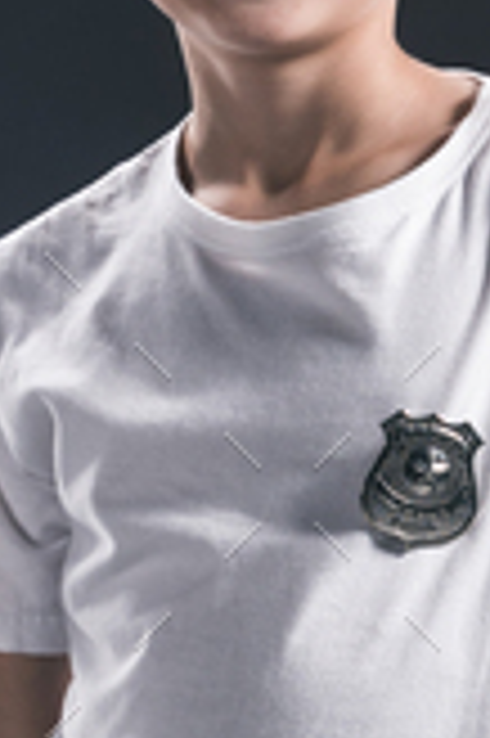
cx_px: 265
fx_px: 12377
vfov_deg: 3.4
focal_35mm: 605
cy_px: 1134
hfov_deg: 2.3
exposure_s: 1/250
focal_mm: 112
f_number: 6.3
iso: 100
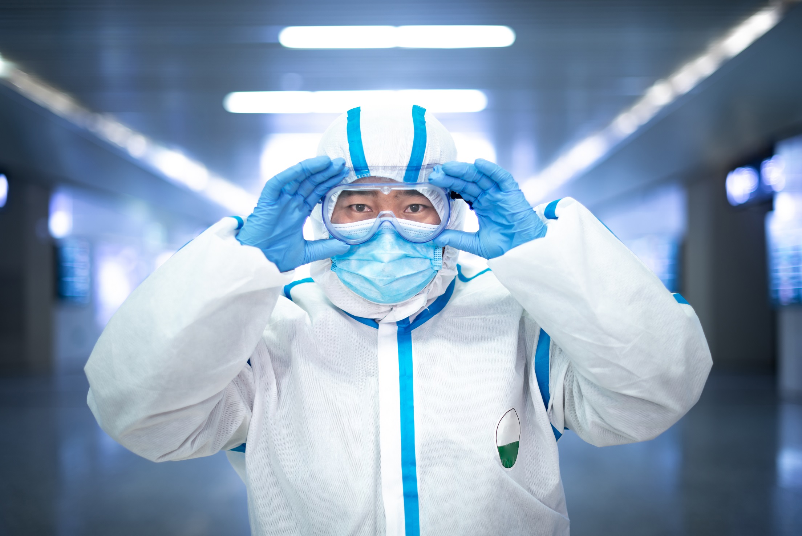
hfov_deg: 39.6
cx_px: 401
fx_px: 1114
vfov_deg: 27.0
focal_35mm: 50
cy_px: 268
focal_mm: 50
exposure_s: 1/10
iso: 100
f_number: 2
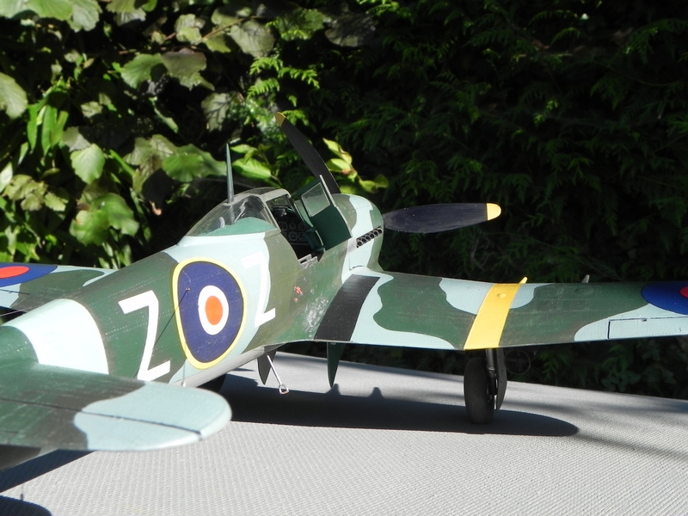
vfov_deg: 35.1
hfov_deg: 45.8
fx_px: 815
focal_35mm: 41
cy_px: 258
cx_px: 344
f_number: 5.6
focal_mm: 7.3
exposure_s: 1/251
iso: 160
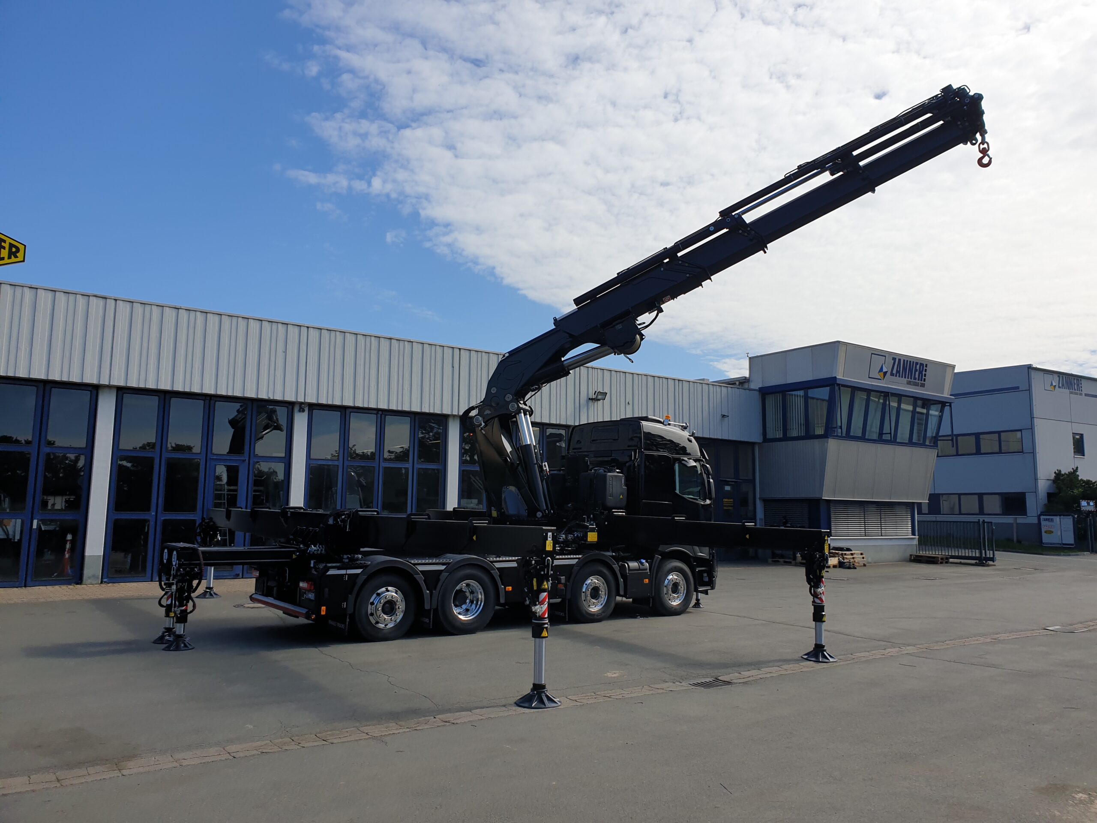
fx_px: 824
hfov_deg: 67.3
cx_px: 548
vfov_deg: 53.1
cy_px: 412
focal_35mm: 26
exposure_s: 1/2387
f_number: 2.4
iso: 50
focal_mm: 4.3
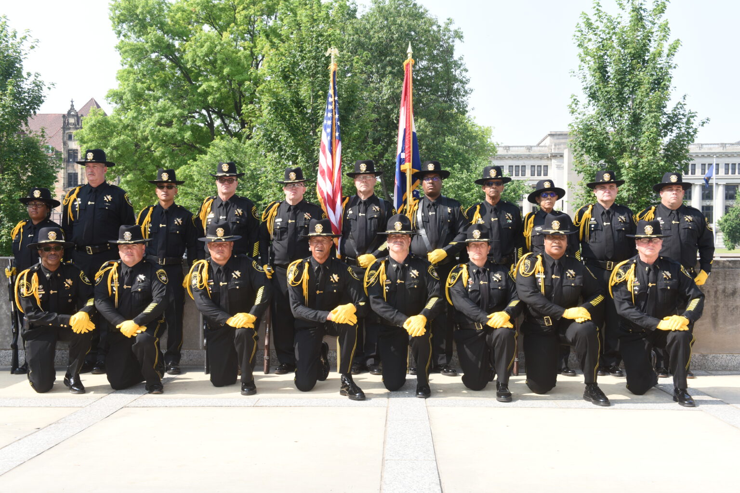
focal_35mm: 38
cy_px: 246
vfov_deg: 35.1
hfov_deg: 50.7
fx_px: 781
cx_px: 370
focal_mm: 38
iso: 500
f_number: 10
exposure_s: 1/250
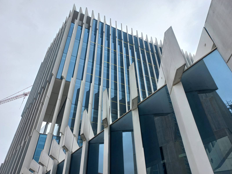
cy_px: 87
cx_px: 116
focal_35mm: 25
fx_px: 168
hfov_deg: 69.4
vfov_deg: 54.9
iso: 25
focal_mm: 4.6
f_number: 1.8
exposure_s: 1/329
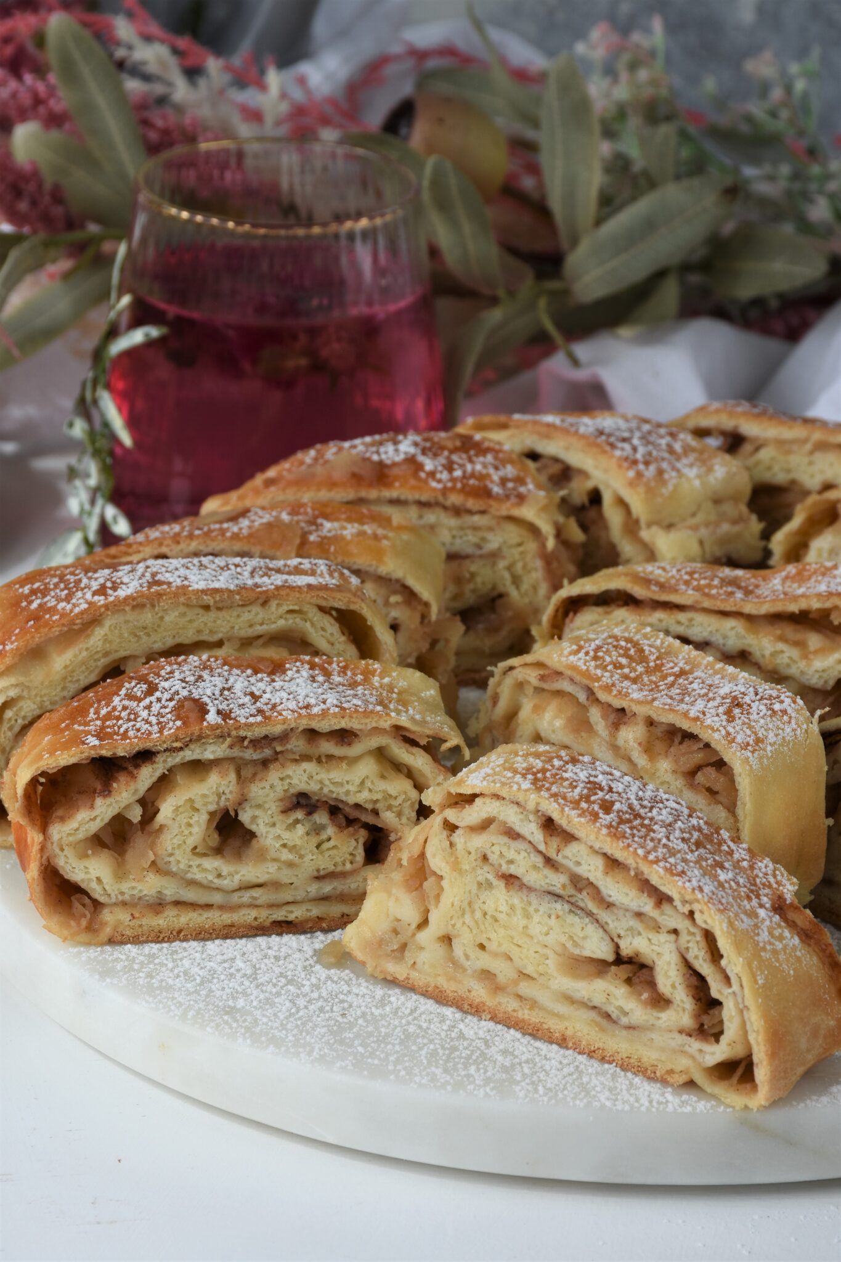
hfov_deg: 10.2
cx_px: 420
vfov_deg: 15.2
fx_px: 4731
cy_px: 631
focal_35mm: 135
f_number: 11
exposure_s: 1/160
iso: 200
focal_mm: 90
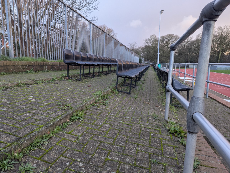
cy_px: 86
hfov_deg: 71.5
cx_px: 115
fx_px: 160
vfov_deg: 56.9
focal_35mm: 24
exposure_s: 1/96.5
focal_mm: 6.81
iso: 195
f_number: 1.85
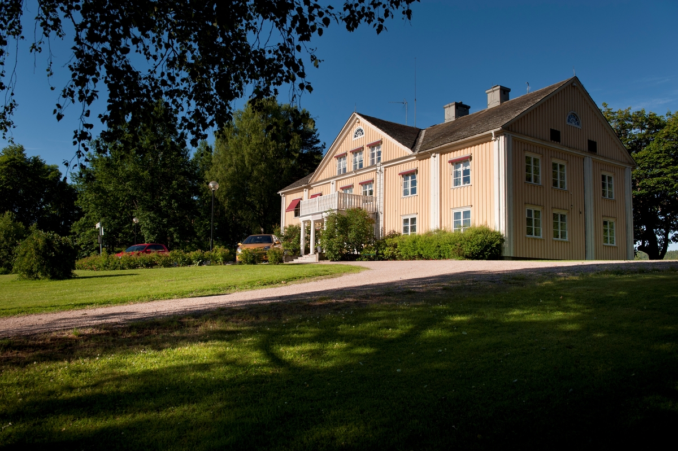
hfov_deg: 67.4
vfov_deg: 47.9
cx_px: 339
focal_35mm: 27
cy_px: 226
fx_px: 508
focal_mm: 27
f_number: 6.3
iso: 200
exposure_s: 1/1250
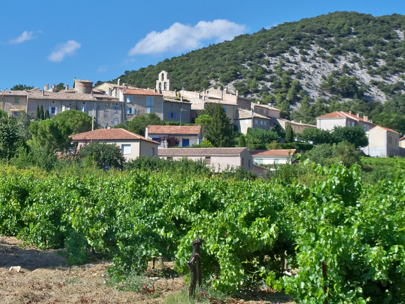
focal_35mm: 118
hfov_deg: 16.7
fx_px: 1381
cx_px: 155
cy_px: 102
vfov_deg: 12.5
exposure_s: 1/400
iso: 80
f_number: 4.1
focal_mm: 14.2
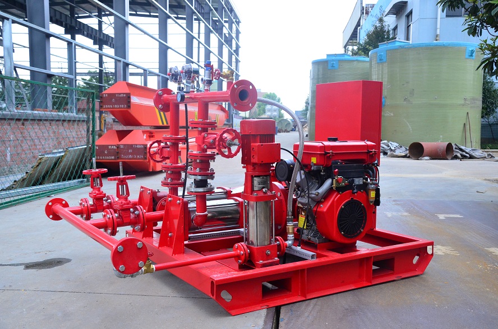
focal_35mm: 38
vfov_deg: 35.3
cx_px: 249
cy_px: 164
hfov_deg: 51.4
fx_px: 518
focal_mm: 25
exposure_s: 1/800
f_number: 5.6
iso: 1600
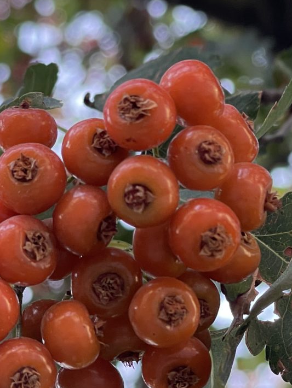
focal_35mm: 123
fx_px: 1383
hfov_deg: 12.1
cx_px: 152
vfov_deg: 16.0
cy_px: 254
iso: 100
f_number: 2
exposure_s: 1/99
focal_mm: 6
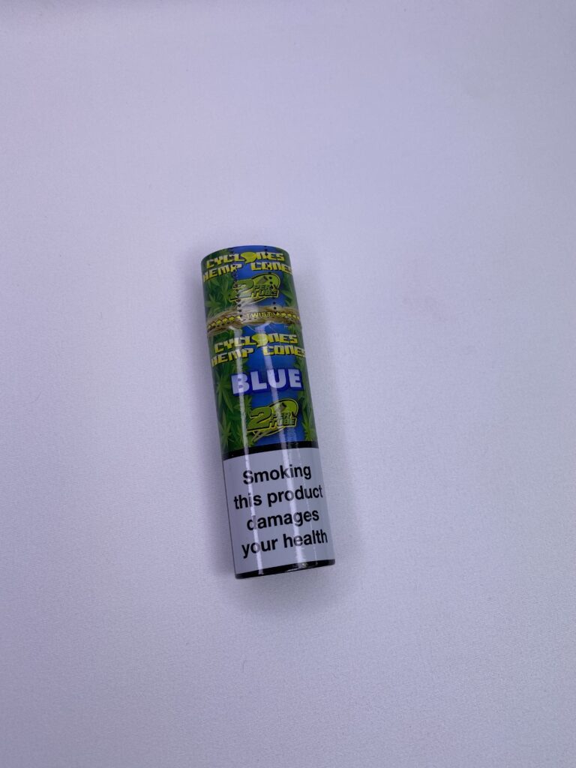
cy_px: 384
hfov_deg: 53.1
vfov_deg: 67.3
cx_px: 288
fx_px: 577
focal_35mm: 26
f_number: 1.8
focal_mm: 4.25
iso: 32
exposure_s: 1/711
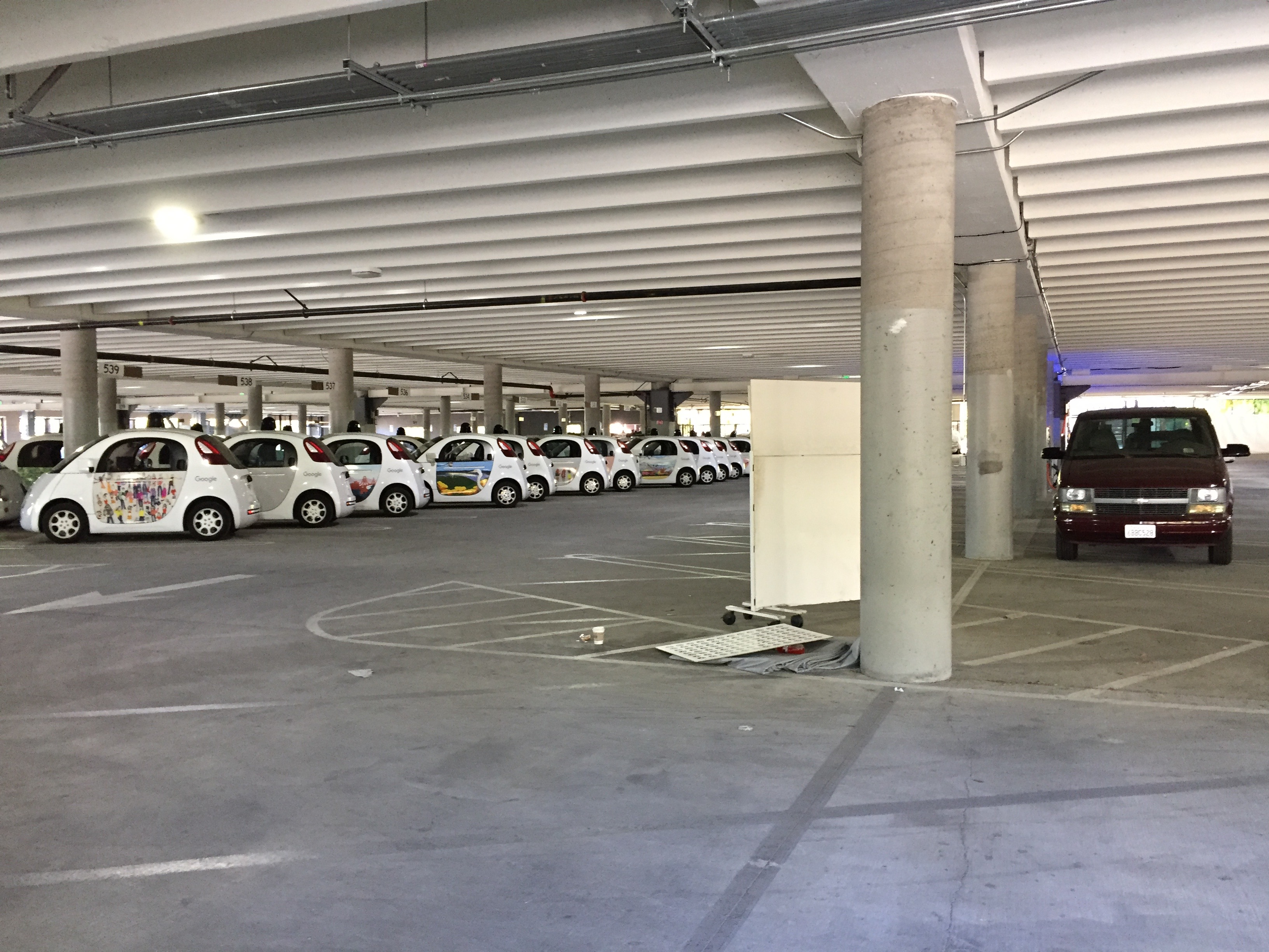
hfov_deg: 61.7
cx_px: 634
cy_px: 476
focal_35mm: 29
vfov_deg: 48.2
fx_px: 1063
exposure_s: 1/30
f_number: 2.2
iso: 160
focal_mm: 4.15
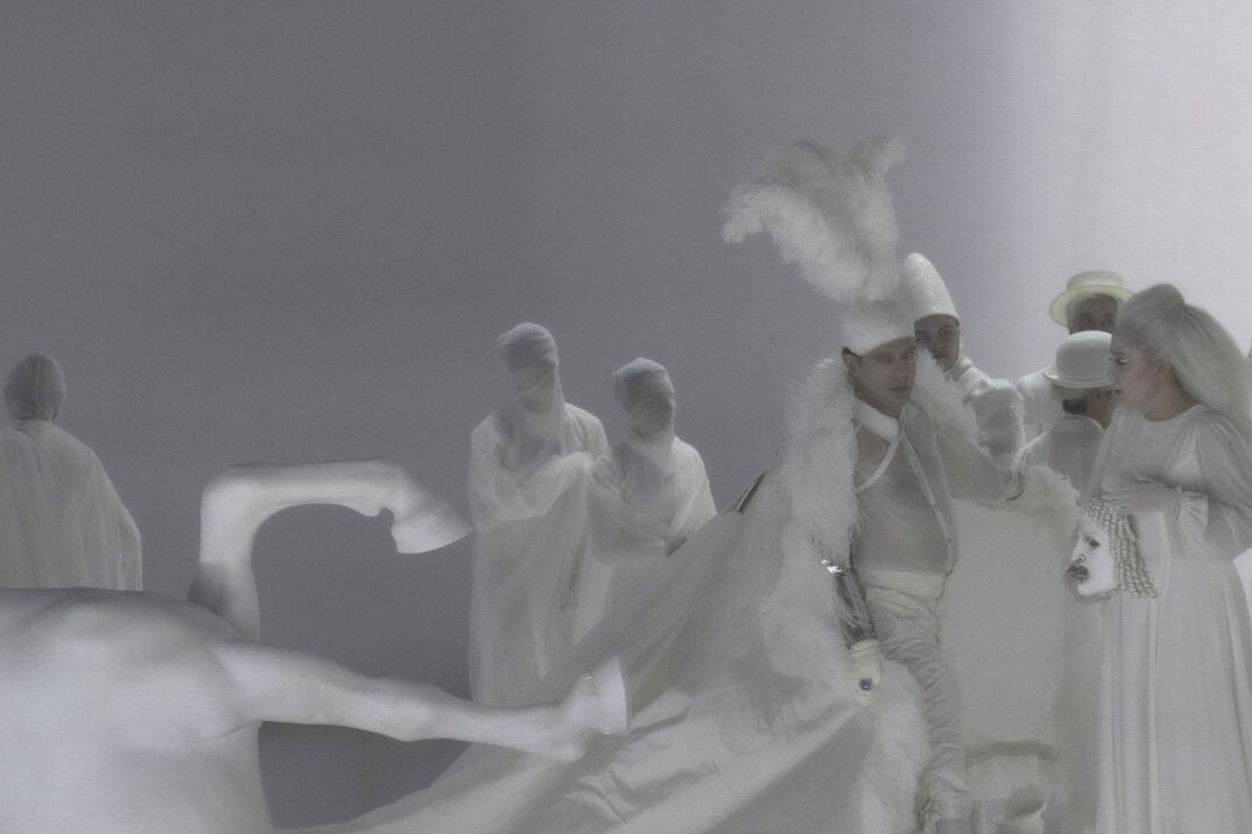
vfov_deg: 6.0
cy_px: 351
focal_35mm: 230
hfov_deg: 9.0
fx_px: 7996
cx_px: 722
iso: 2500
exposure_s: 1/250
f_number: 5
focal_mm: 125
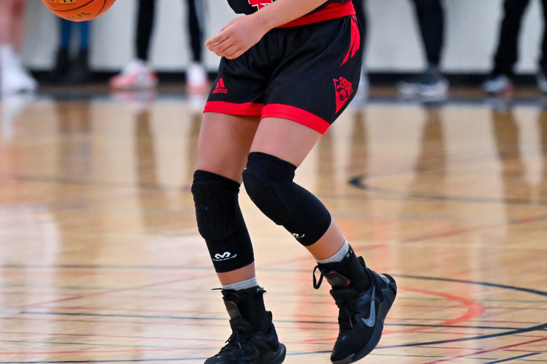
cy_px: 64
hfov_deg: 6.0
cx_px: 305
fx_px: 5238
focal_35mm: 345
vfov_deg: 4.0
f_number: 2.8
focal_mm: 165
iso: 6400
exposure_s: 1/1250
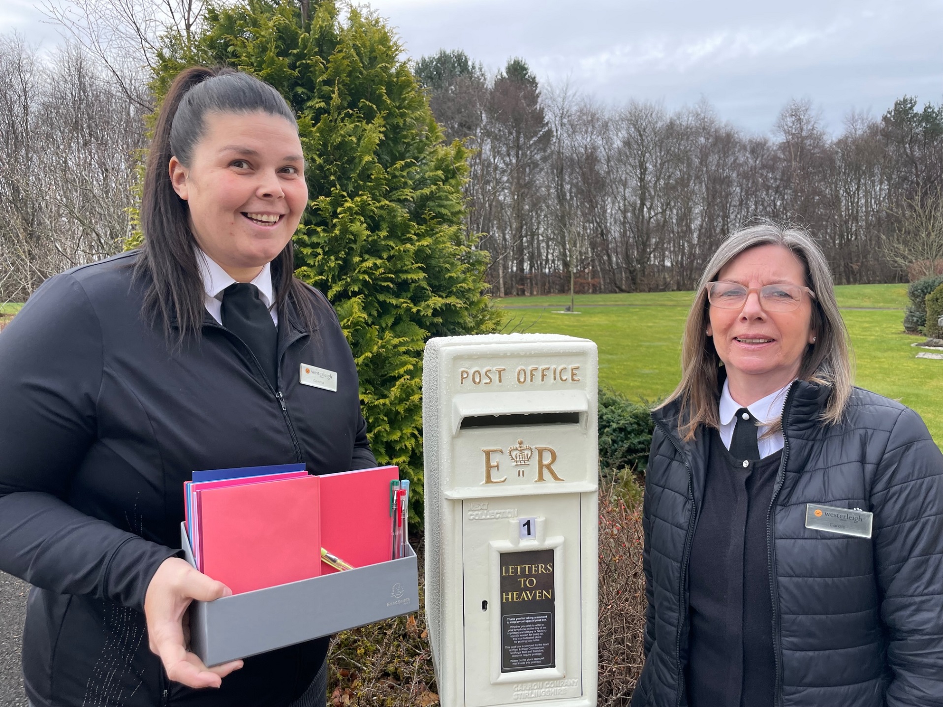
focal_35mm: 26
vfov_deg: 53.1
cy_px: 354
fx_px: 708
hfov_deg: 67.3
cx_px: 472
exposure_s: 1/658
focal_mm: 4.2
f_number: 1.6
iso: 32
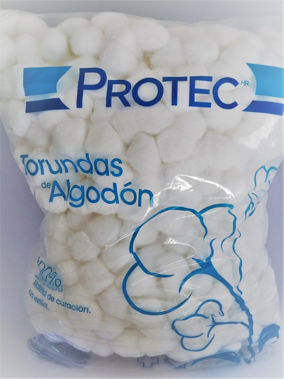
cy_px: 190
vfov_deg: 61.6
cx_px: 142
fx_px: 317
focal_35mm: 29
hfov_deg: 48.2
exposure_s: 1/250
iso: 32
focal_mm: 4.15
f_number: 2.2
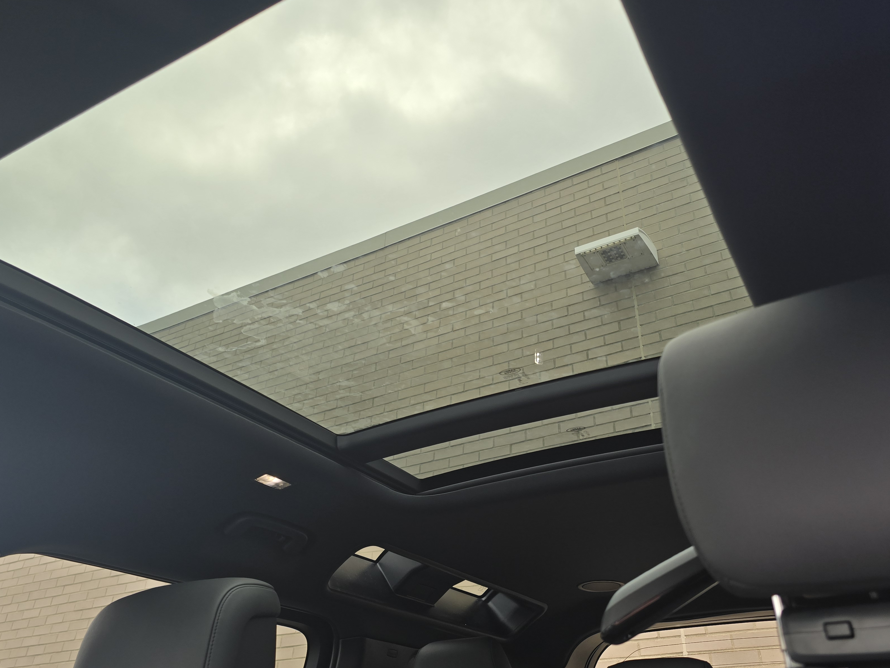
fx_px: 746
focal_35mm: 29
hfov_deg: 61.7
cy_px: 323
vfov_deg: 48.2
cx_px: 443
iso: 40
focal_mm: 6.3
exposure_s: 1/180
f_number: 1.7
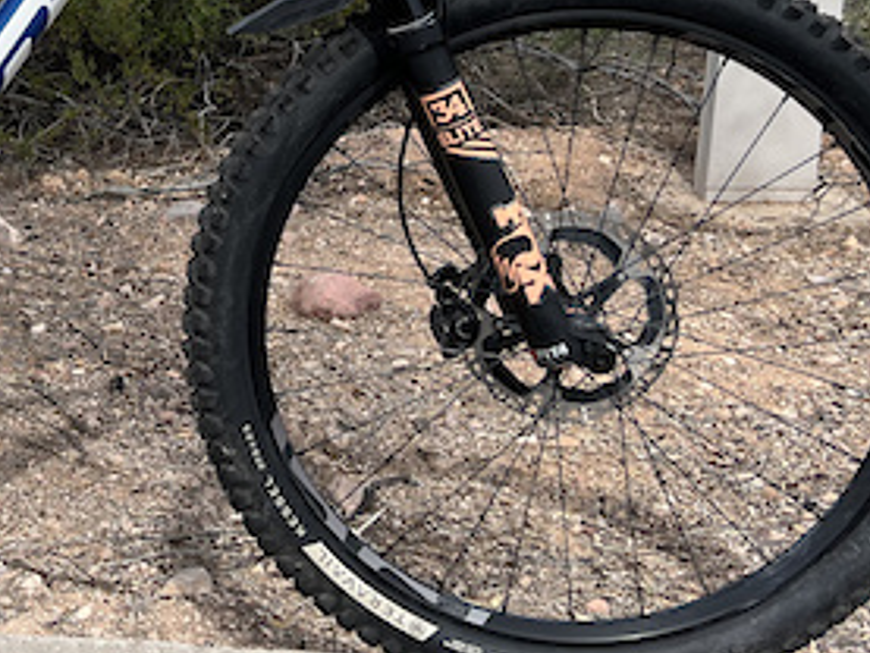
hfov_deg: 24.4
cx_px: -72
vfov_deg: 19.2
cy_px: 41
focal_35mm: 75
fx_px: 1886
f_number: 1.5
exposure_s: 1/2632
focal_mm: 5.7
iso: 50
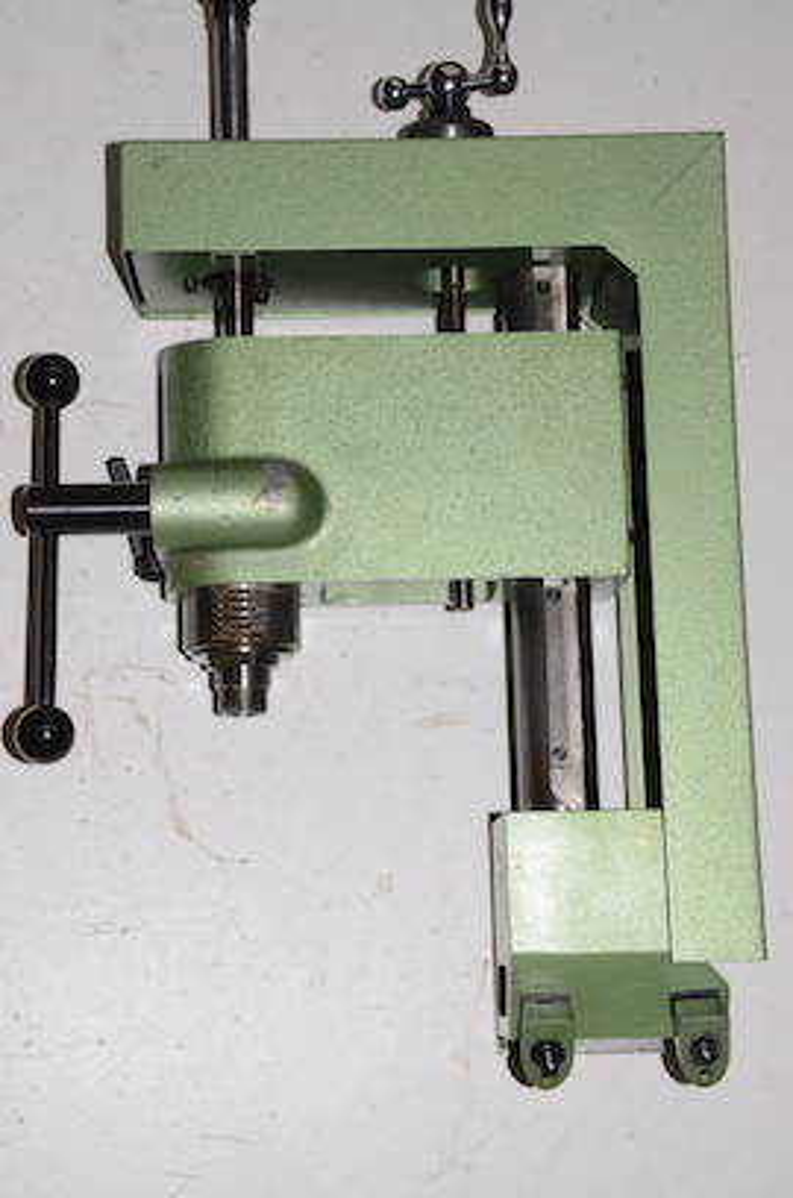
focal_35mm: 63
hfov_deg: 21.5
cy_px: 599
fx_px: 2092
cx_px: 396
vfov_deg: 32.0
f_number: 13
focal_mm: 42
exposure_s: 1/60
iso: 400
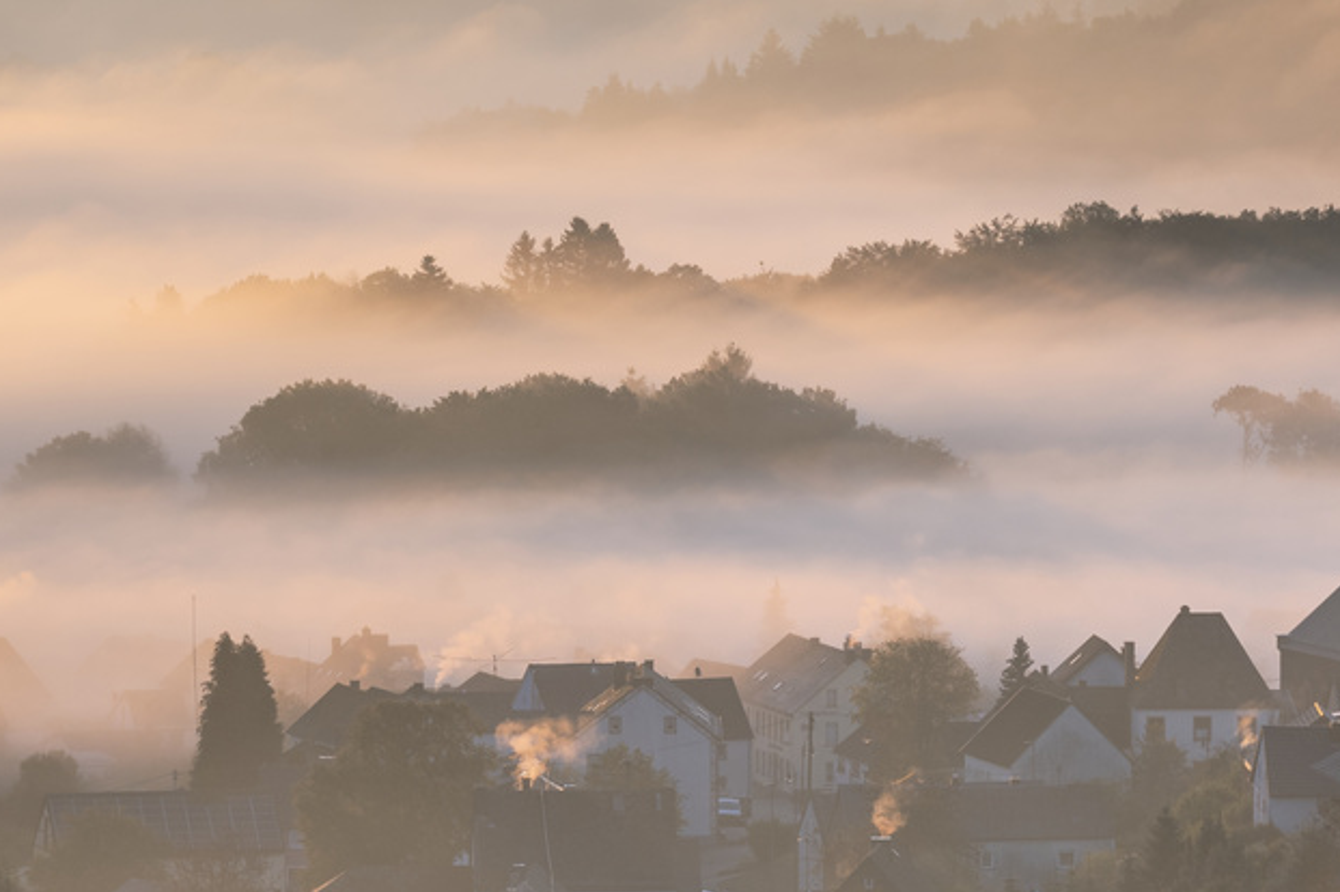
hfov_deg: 6.8
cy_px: 577
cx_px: 713
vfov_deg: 4.5
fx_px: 11235
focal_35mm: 302
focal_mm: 116
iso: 31
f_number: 11
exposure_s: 1/20
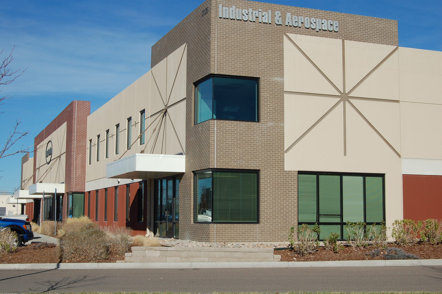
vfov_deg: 23.7
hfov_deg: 35.1
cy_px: 147
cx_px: 221
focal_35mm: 57
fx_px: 699
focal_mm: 38
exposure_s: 1/500
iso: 200
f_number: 11
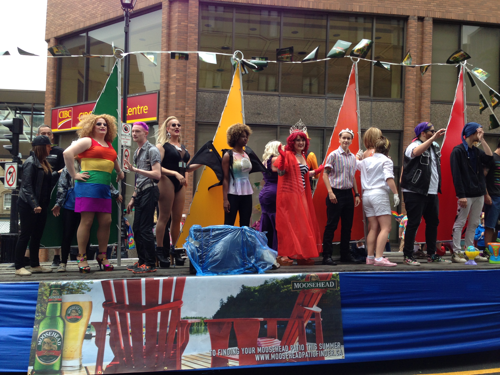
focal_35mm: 33
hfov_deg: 55.4
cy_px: 188
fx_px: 477
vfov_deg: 42.9
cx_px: 250
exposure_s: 1/120
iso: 50
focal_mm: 4.12
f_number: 2.4
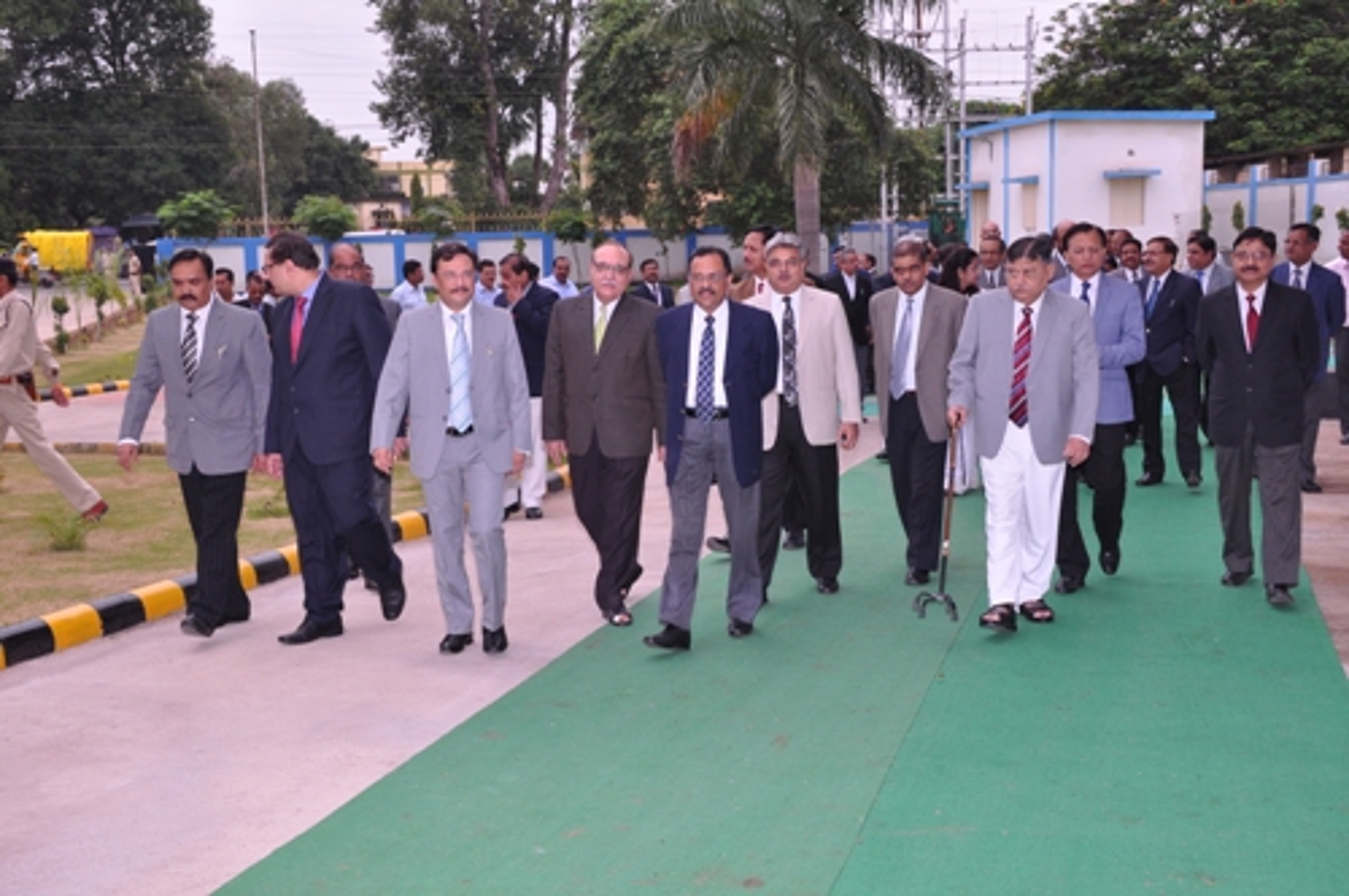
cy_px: 448
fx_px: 1796
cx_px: 674
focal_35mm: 48
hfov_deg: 41.2
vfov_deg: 28.0
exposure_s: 1/200
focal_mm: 32
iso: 400
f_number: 9
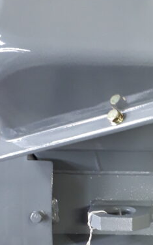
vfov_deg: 26.1
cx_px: 186
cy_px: 183
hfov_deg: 16.0
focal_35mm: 78
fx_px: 520
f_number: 1.9
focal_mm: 3.6
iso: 200
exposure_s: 1/25
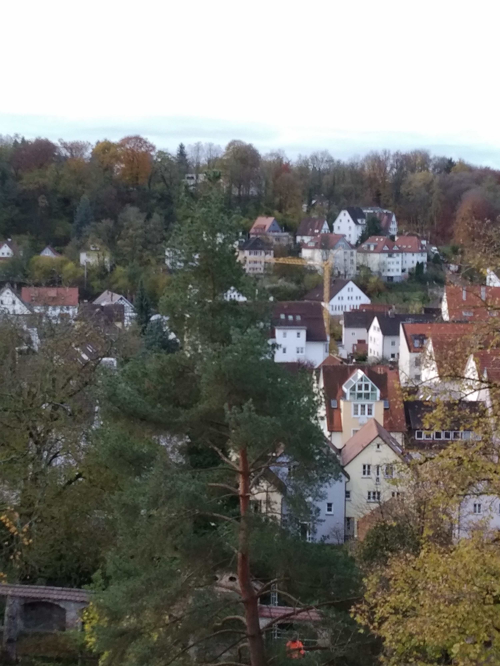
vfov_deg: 67.3
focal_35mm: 26
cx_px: 250
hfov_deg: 53.1
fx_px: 501
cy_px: 333
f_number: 2.2
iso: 100
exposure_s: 1/100
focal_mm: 3.82
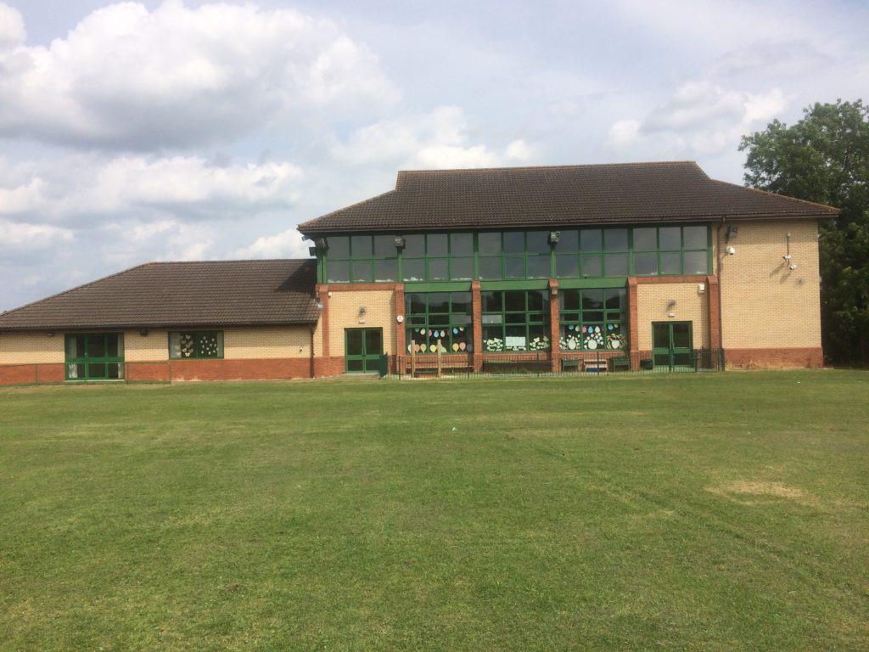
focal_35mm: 29
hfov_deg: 61.7
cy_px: 326
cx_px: 434
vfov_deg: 48.2
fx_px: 728
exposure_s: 1/3425
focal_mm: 4.15
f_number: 2.2
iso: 32
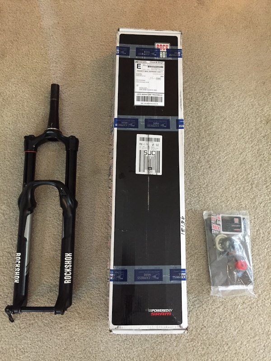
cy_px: 180
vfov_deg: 61.7
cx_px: 136
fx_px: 303
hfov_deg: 48.2
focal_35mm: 29
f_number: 2.2
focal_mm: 4.15
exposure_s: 1/15
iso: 320
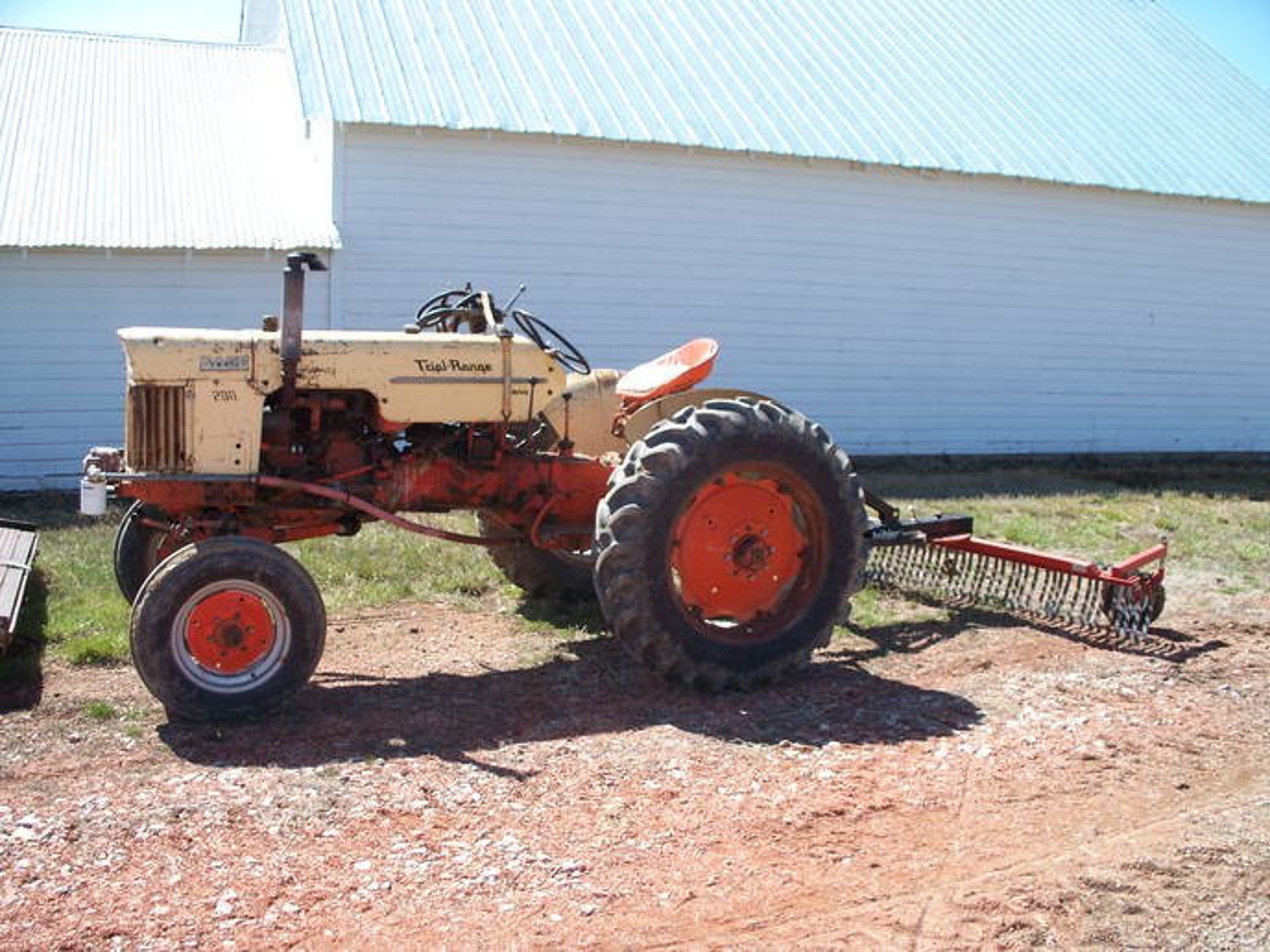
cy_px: 476
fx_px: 1321
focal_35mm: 36
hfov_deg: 51.4
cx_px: 635
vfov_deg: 39.7
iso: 64
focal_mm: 7.54
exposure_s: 1/500
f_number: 2.8
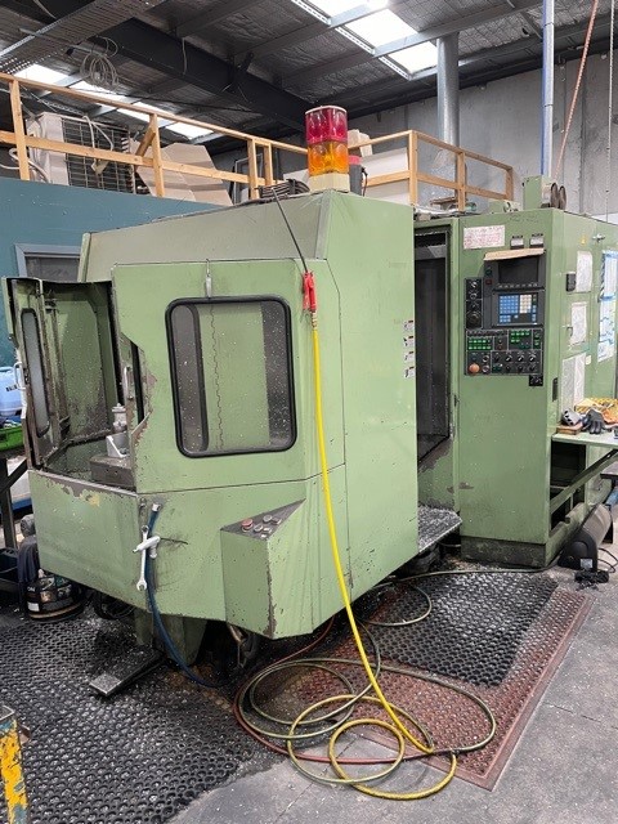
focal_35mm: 26
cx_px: 309
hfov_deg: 53.1
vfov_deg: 67.3
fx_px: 619
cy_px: 412
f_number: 1.6
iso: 160
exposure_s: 1/50
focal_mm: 4.2
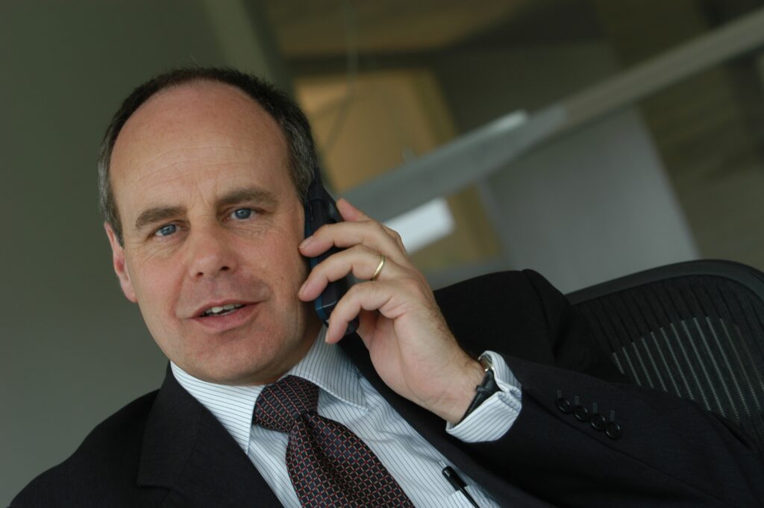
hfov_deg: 17.1
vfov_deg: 11.4
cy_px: 254
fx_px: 2545
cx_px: 382
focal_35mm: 120
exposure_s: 1/80
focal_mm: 80
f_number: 4.5
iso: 200
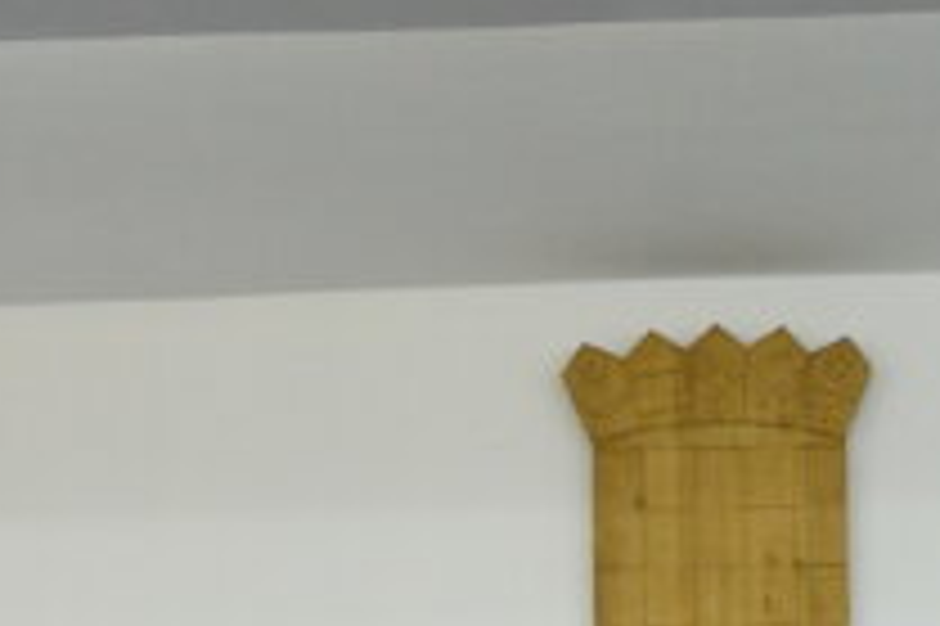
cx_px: 576
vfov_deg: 8.9
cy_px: 1160
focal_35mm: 147
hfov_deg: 14.0
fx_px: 3835
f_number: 6.3
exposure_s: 1/160
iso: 3200
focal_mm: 30
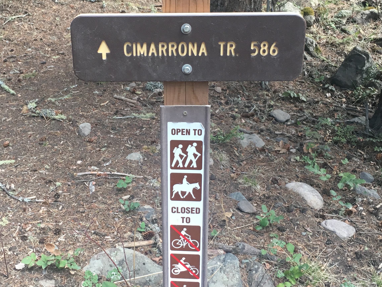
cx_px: 162
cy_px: 138
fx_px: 563
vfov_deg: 28.6
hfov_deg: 37.4
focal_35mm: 51
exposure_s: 1/30
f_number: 2.2
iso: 25
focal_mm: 4.15
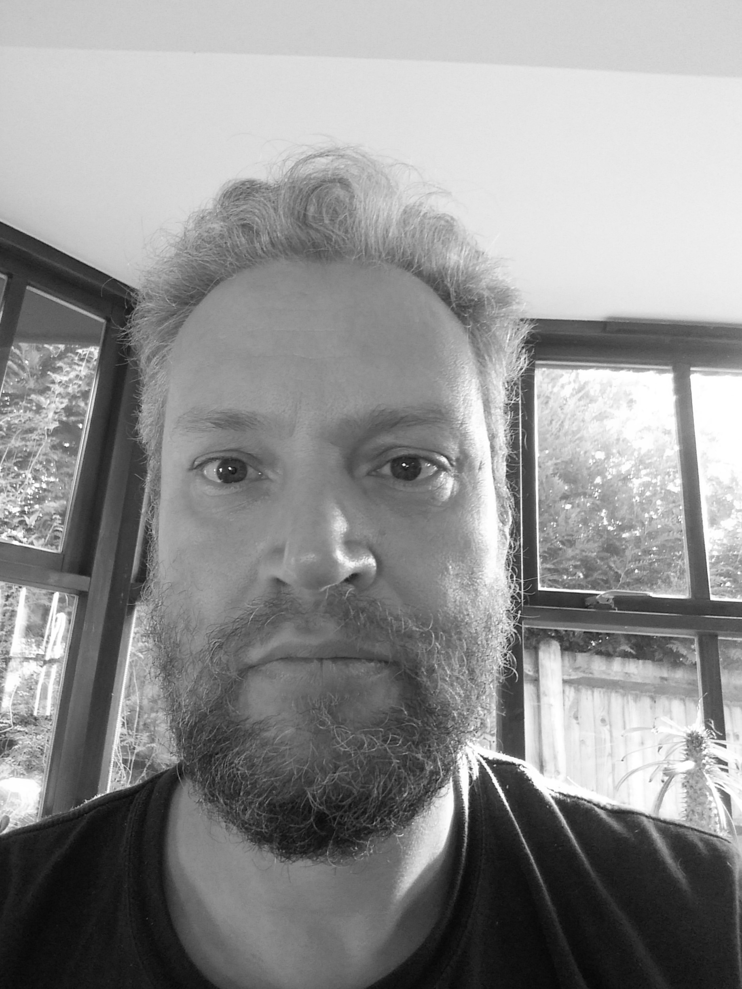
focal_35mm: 24
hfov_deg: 56.8
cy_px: 494
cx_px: 371
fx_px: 686
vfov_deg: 71.6
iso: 100
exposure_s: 1/33
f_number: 1.9
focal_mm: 1.95
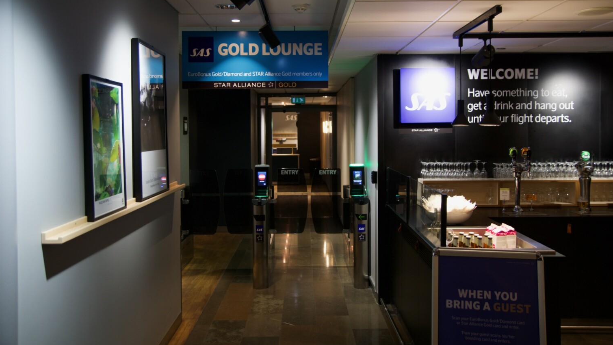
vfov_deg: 36.6
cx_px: 303
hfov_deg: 61.0
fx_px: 520
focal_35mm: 32
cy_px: 140
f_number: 2.8
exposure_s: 1/30
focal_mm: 20
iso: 200
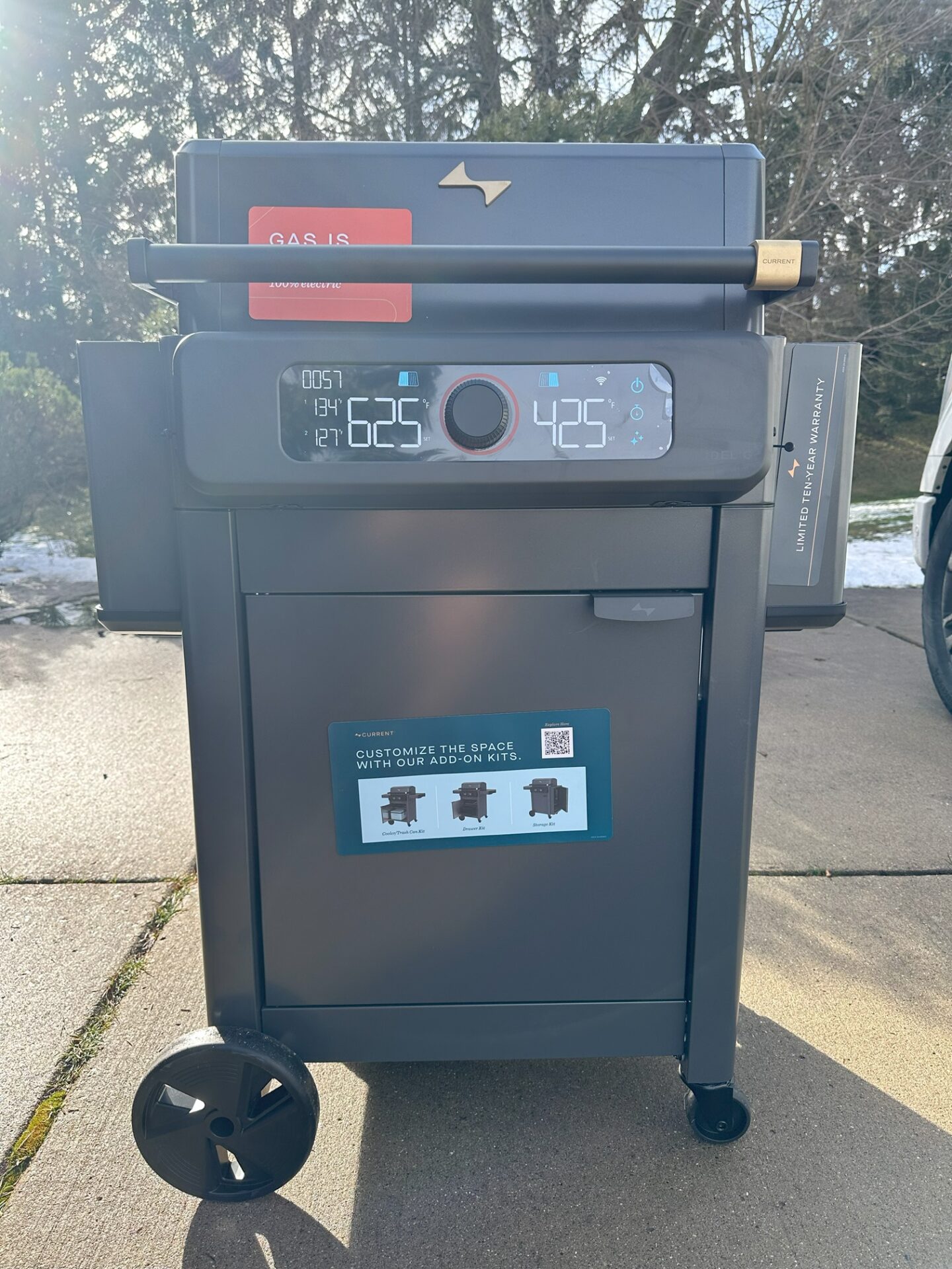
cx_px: 476
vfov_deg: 71.6
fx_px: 880
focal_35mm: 24
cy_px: 634
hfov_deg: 56.8
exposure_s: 1/894
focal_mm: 6.86
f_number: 1.78
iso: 80
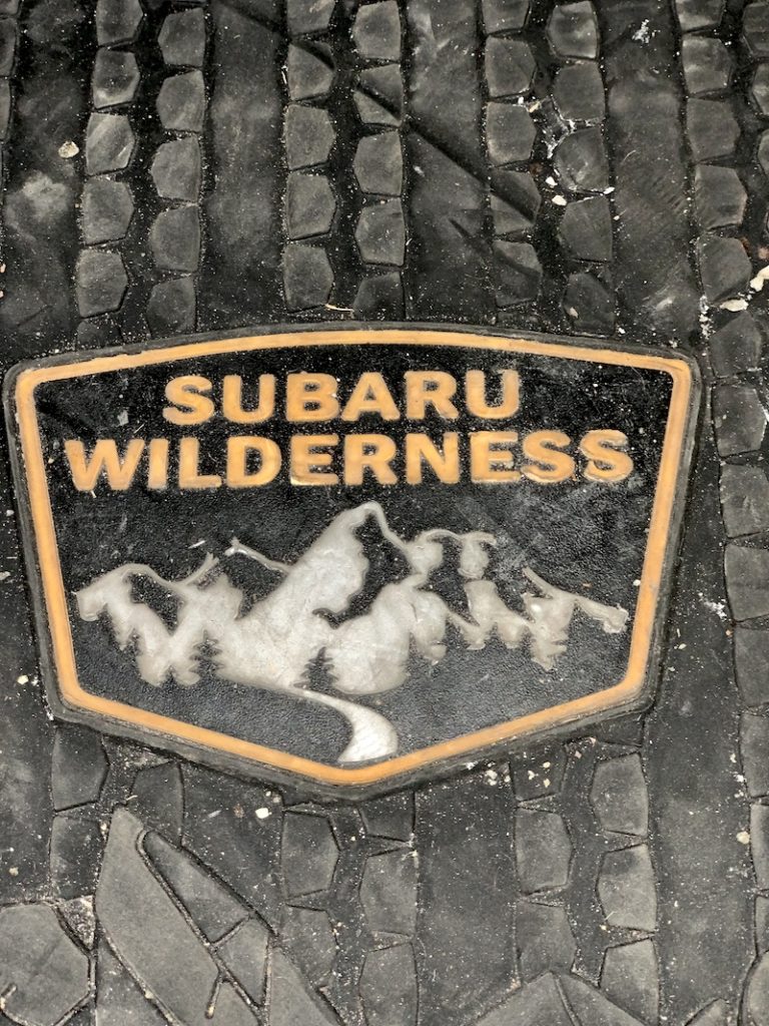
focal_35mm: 52
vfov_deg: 36.8
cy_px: 513
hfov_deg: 28.0
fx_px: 1540
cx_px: 384
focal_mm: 6
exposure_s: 1/34
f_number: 2.4
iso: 50
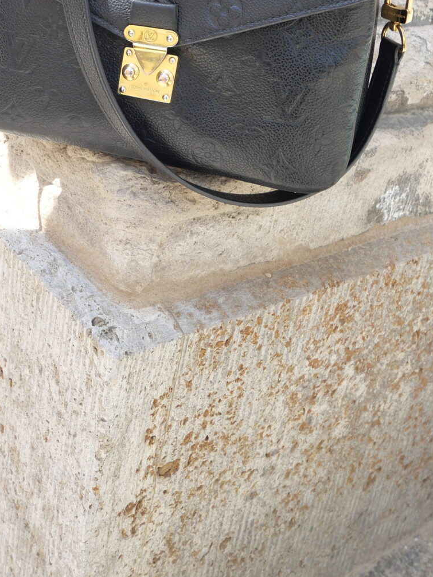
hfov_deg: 25.6
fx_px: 950
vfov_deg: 32.4
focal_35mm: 57
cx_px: 154
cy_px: 76
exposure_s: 1/160
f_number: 4.5
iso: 200
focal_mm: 14
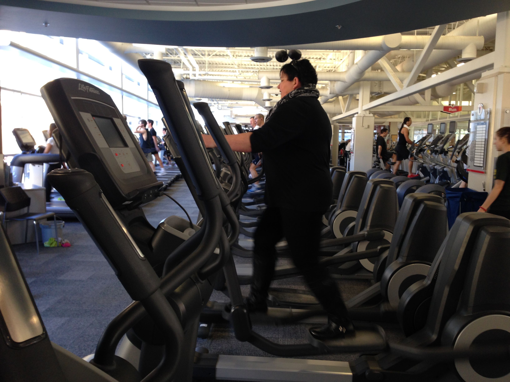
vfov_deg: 42.9
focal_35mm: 33
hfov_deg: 55.4
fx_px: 486
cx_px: 255
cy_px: 191
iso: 80
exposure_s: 1/20
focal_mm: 4.12
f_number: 2.4
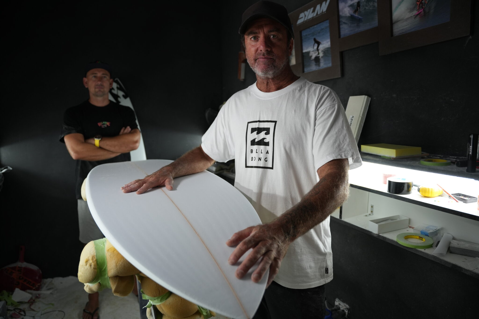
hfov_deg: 73.7
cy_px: 160
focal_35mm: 24
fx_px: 319
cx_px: 240
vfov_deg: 53.1
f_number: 2.8
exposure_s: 1/250
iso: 800
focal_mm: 24
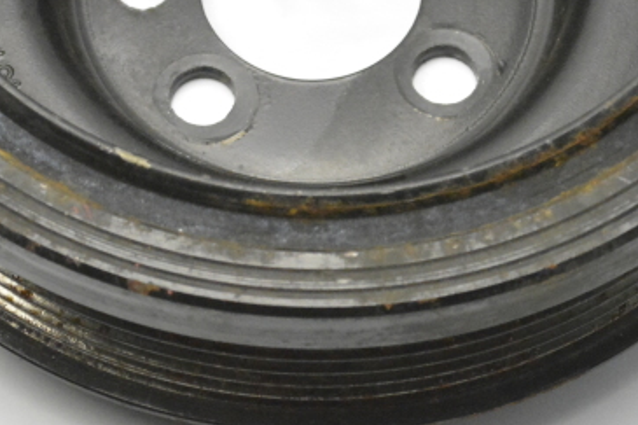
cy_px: -112
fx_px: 3578
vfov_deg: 6.7
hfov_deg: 10.2
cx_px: 302
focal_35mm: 202
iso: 6400
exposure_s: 1/400
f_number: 10
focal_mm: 48
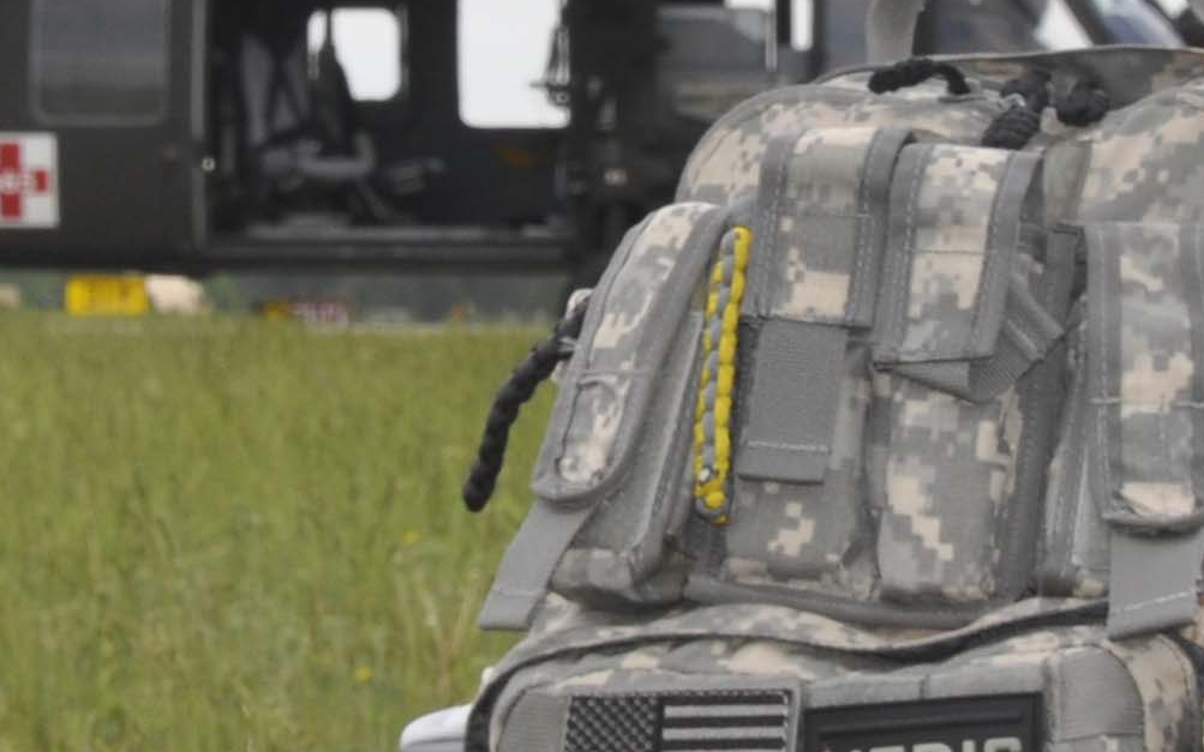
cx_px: 663
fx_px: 7285
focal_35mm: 222
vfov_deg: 5.9
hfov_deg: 9.4
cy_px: 53
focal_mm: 34
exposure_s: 1/200
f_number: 13
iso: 200
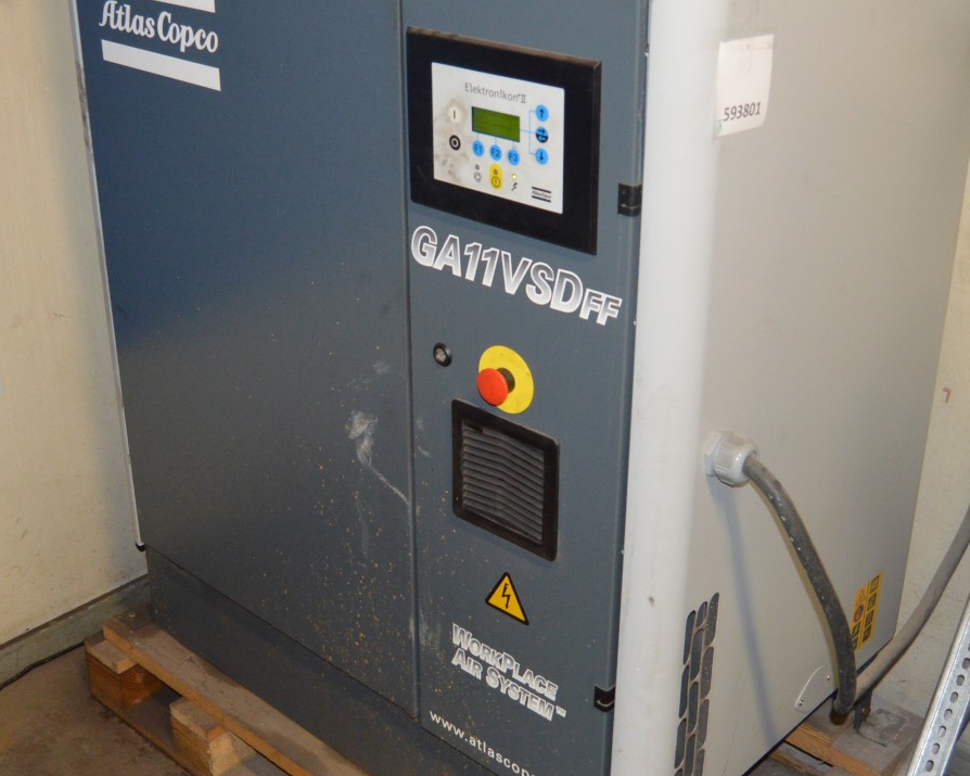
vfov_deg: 32.7
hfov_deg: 40.1
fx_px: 1320
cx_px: 375
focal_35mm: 46
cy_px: 362
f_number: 3.5
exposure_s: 1/60
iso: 1250
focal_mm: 18
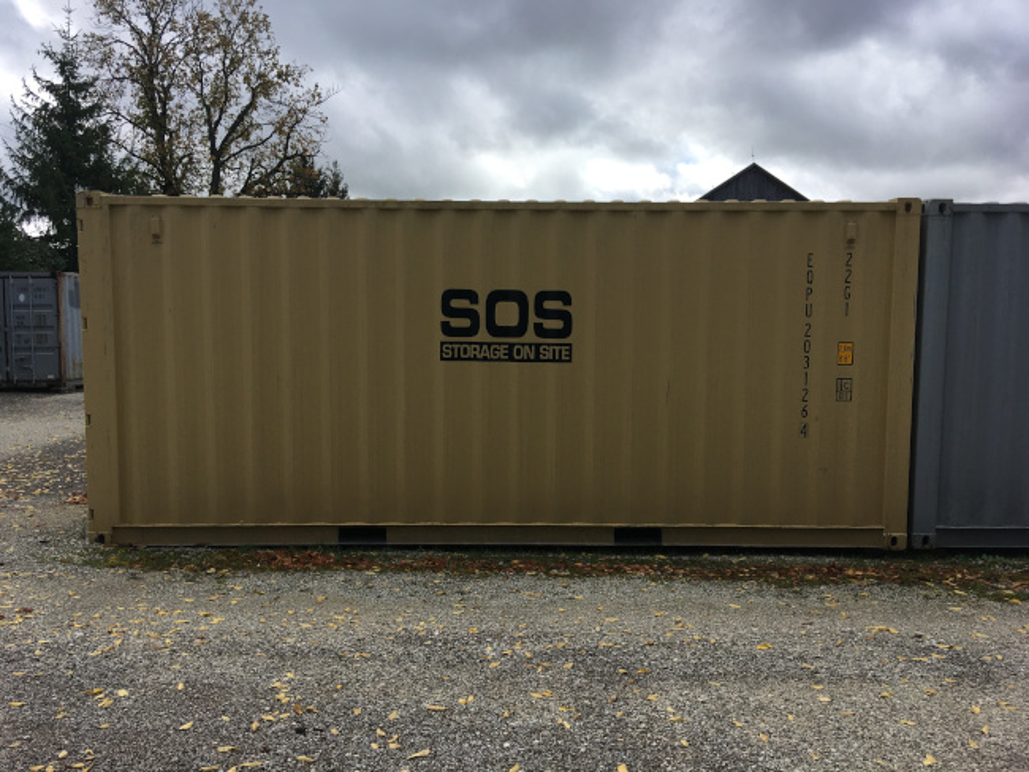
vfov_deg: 48.3
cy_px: 386
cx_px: 514
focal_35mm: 29
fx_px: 862
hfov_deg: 61.6
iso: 25
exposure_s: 1/1326
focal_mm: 4.15
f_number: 2.2
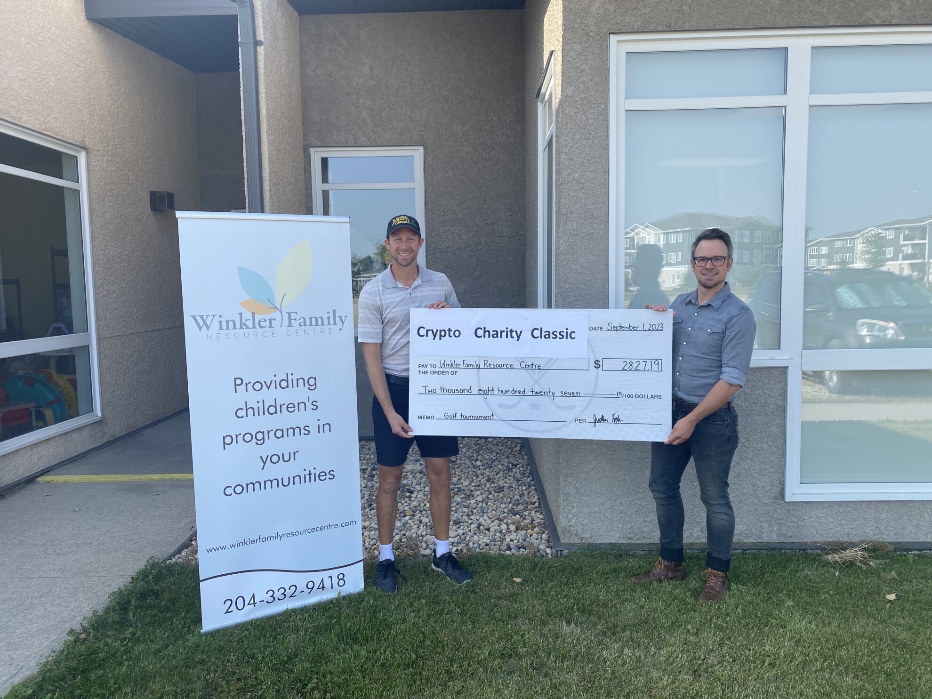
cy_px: 350
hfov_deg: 67.3
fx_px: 700
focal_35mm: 26
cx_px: 466
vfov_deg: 53.1
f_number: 1.8
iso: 32
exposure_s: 1/981
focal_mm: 4.25
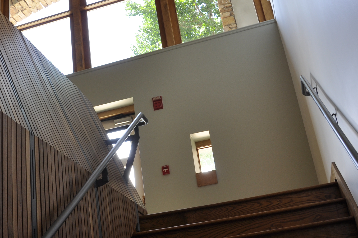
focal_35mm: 52
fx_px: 517
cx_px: 106
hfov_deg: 37.6
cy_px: 83
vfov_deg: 25.8
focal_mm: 18
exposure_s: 1/30
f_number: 5.6
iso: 200
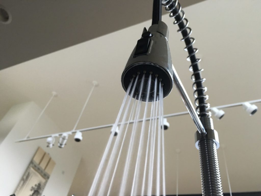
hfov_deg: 61.7
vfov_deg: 48.2
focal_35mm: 29
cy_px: 98
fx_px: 219
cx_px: 130
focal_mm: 4.15
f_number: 2.2
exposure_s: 1/15
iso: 64
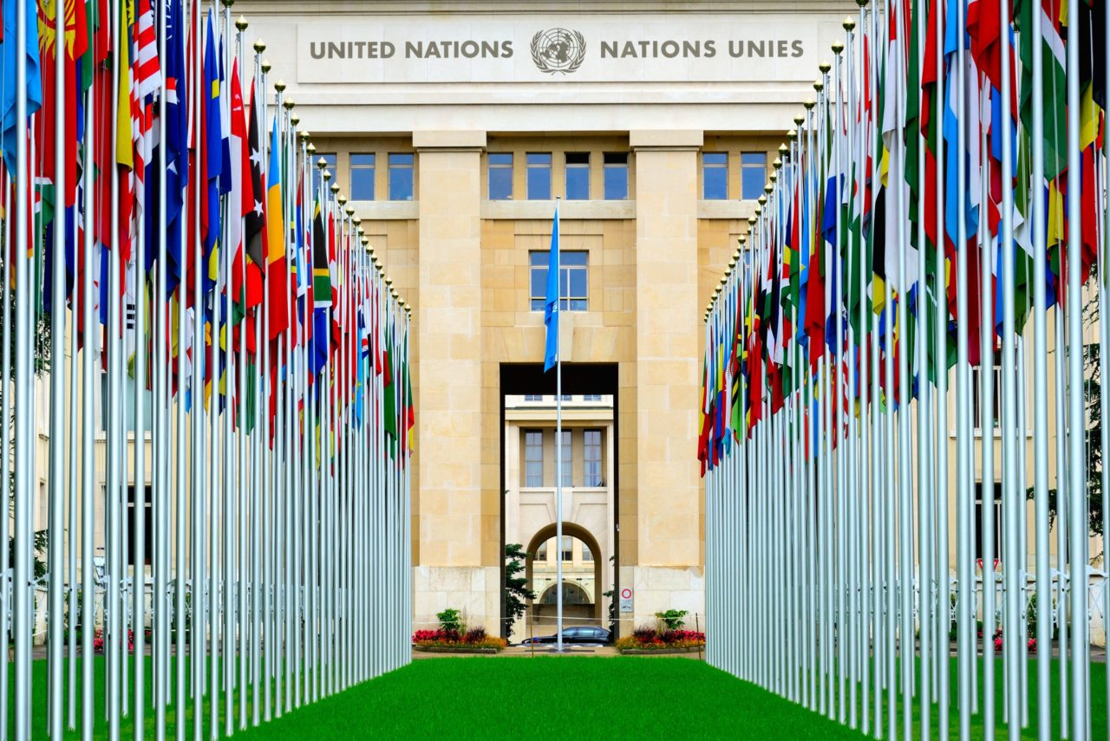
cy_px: 370
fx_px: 3856
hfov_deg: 16.4
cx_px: 555
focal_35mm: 125
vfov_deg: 11.0
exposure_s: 1/125
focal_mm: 125
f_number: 10
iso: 250
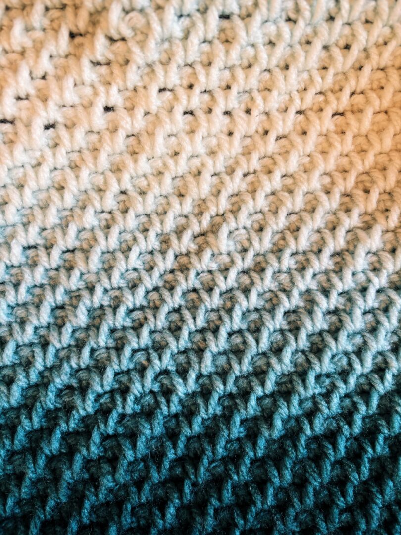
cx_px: 200
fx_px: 402
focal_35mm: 26
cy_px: 268
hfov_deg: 53.1
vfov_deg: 67.3
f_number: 1.6
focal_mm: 5.96
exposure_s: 1/60
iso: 100
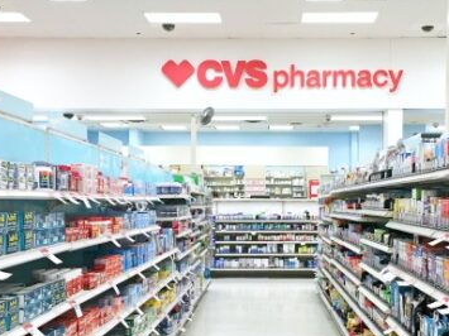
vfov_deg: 29.3
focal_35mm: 49
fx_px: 635
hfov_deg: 38.7
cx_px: 282
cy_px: 243
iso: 40
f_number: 2.2
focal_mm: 4.15
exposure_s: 1/30
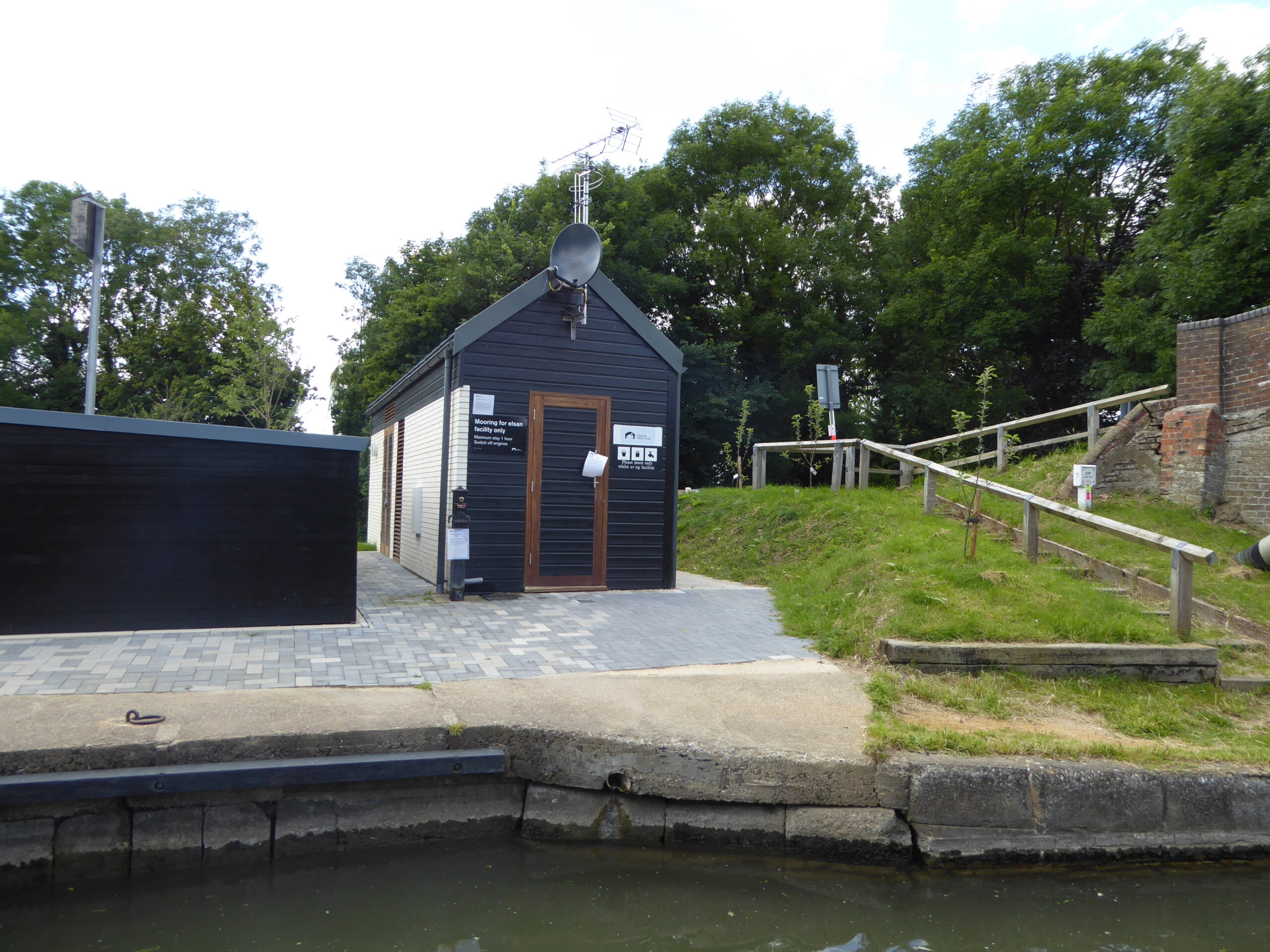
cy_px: 476
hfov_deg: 71.6
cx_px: 635
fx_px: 881
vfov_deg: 56.8
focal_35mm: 24
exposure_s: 1/250
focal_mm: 4.3
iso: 80
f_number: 3.3
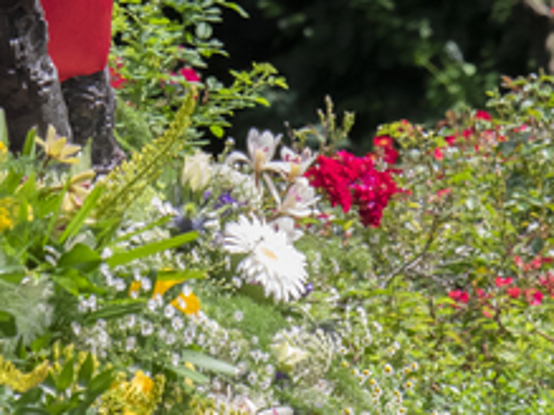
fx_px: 21050
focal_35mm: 1316
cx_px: 111
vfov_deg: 1.1
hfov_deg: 1.5
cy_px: -176
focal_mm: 200
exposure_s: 1/320
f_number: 8
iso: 720
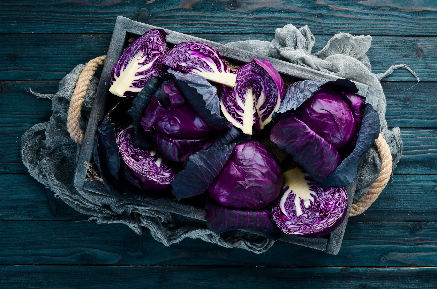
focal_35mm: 50
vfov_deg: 26.9
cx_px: 218
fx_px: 606
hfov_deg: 39.7
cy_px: 144
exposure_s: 1/125
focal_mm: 50
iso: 125
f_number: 13
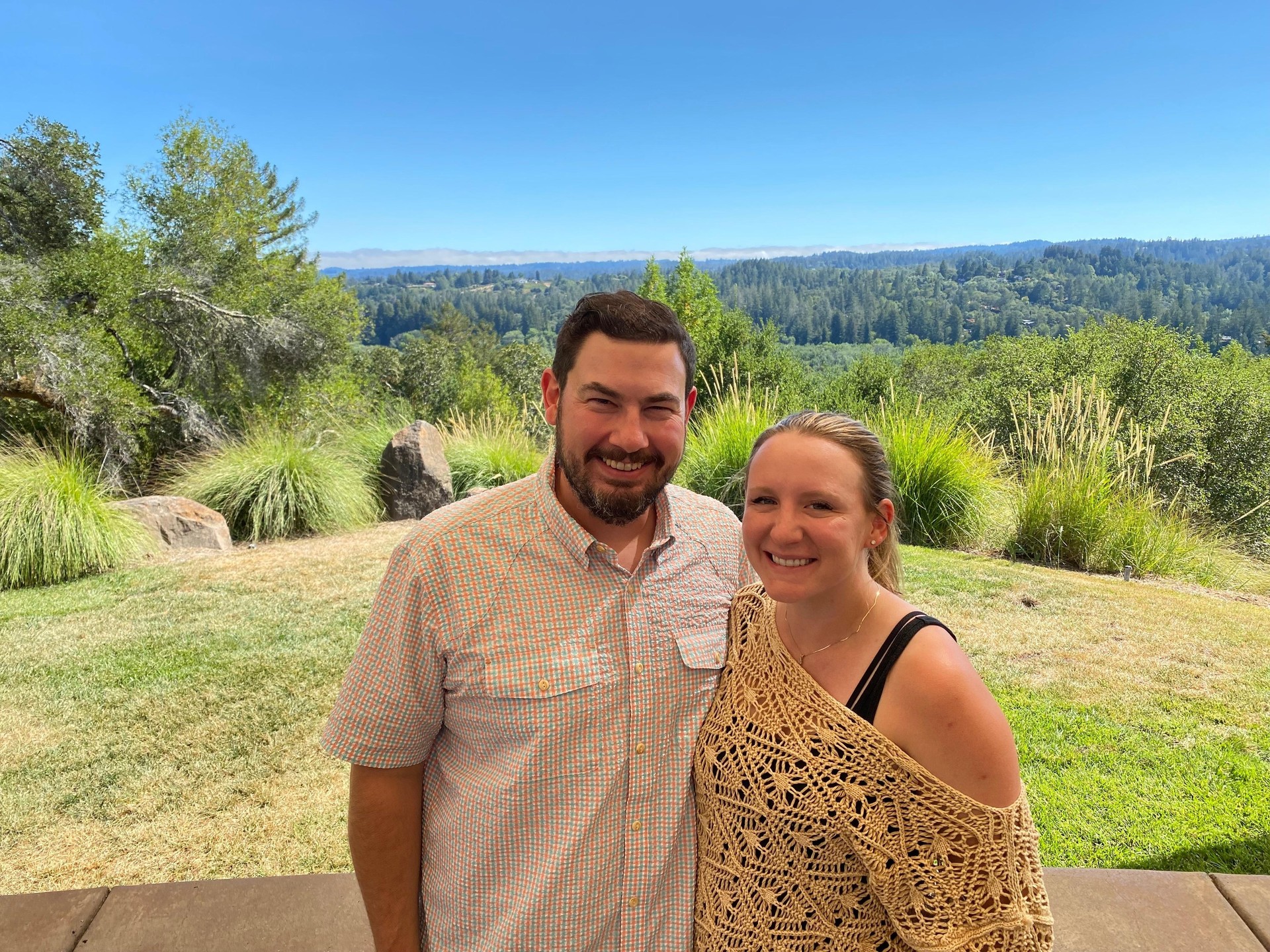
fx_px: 954
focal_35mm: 26
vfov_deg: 53.1
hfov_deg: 67.3
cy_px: 476
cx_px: 635
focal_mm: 4.25
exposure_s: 1/1412
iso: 32
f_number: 1.8
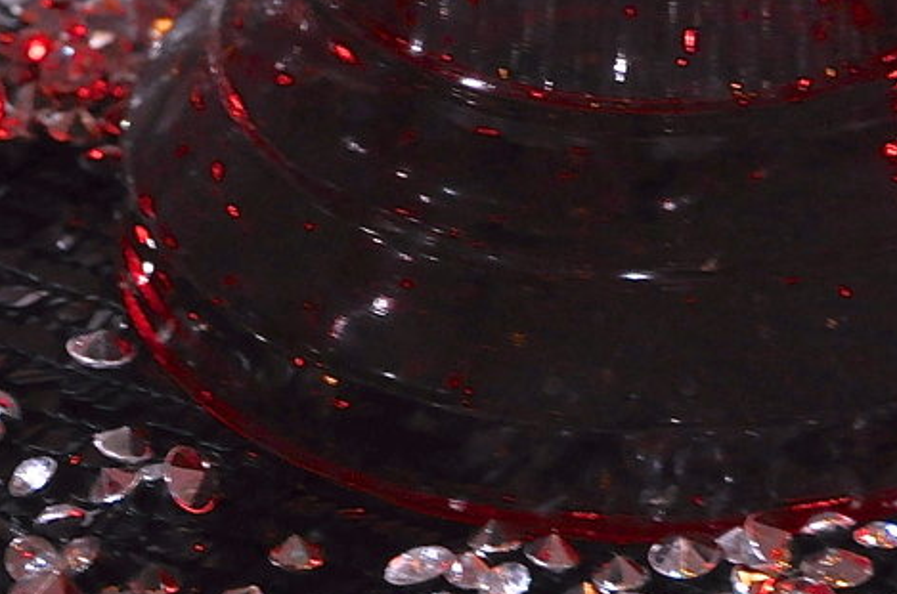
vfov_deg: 2.9
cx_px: -101
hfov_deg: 4.4
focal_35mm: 470
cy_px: 103
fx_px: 11703
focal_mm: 105
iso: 1000
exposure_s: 1/20
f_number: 7.1
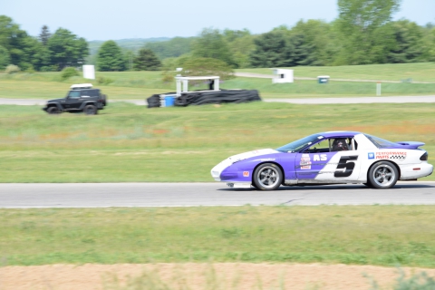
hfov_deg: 11.4
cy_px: 145
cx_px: 218
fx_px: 2175
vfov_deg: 7.6
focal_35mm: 180
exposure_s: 1/250
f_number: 8
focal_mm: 120
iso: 160
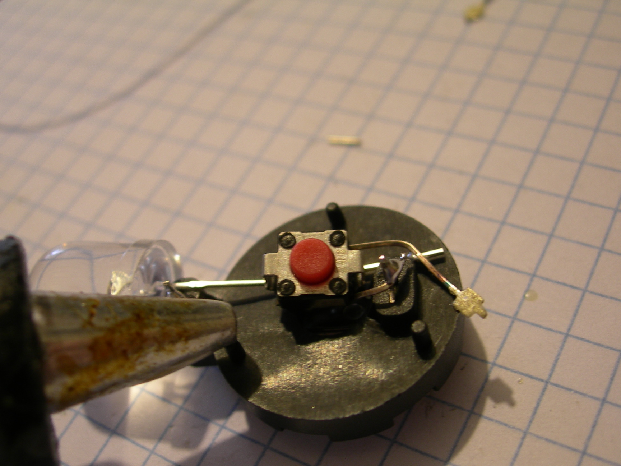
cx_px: 308
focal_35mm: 45
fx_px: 807
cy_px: 261
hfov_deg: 42.1
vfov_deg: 32.2
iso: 50
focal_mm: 7.8
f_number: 2.8
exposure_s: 1/5.6
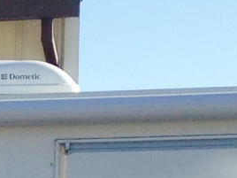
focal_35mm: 252
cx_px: -197
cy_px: 452
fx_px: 1725
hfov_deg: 7.6
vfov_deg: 5.6
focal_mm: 4.12
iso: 50
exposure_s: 1/1043
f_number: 2.4
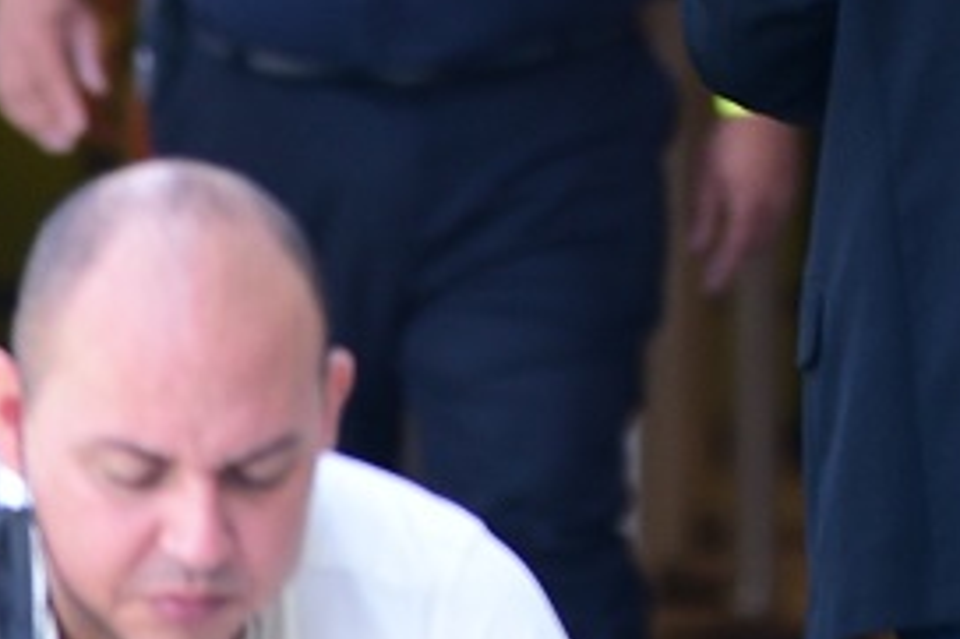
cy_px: -1421
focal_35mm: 1235
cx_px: 1525
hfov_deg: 1.7
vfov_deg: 1.1
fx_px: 32912
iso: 400
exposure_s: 1/200
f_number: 4.5
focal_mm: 175
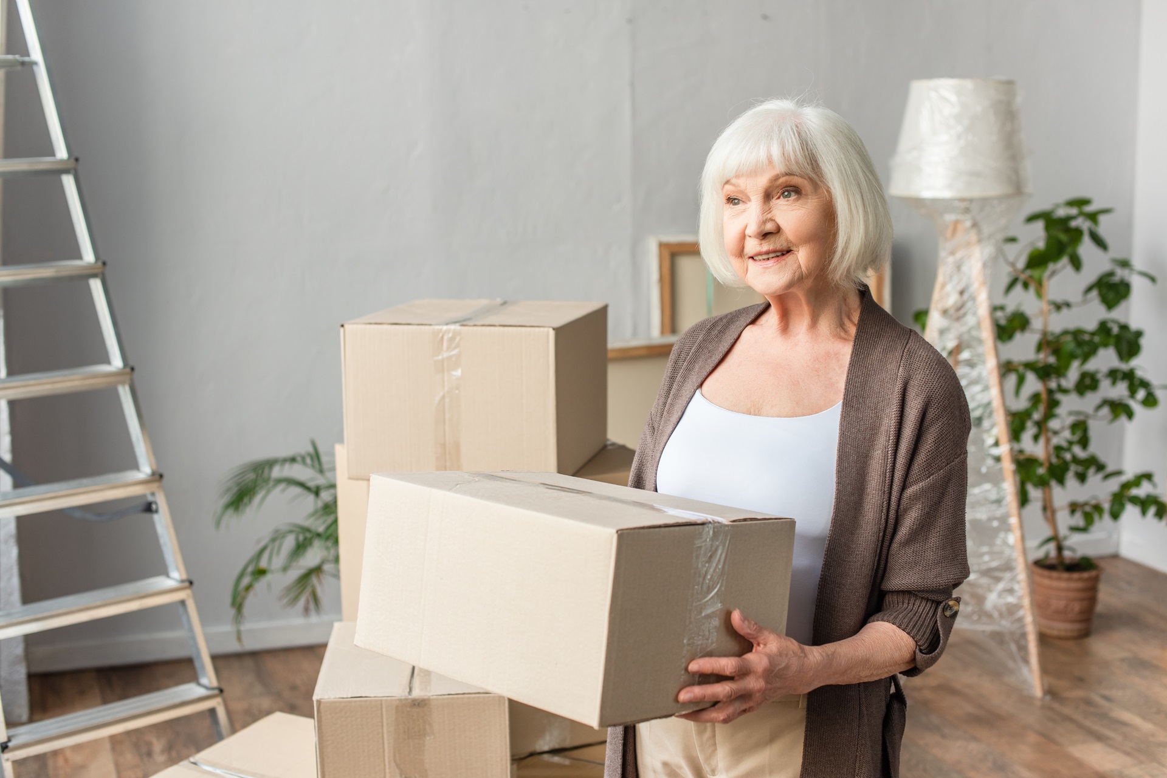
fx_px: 1621
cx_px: 584
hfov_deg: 39.6
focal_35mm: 50
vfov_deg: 27.0
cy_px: 389
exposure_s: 1/160
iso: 320
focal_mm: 50
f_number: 4
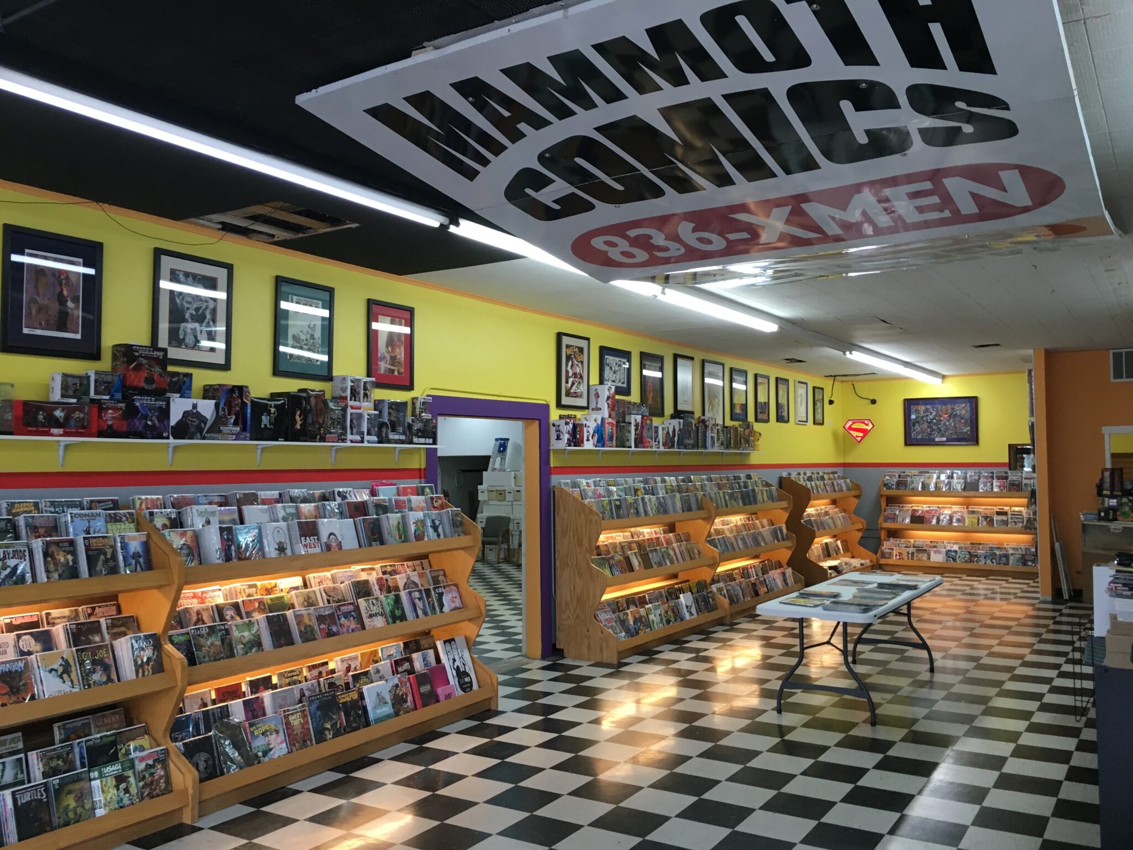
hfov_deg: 61.7
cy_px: 425
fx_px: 949
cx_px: 566
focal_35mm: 29
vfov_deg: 48.2
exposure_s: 1/30
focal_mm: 4.15
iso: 40
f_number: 2.2
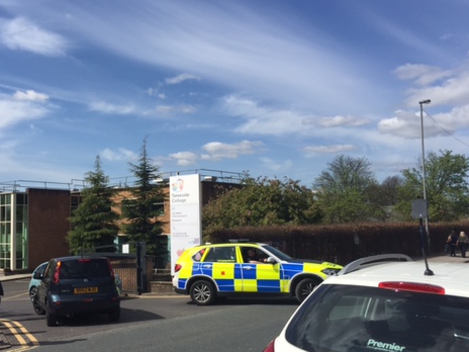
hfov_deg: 46.2
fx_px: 542
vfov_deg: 35.9
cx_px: 165
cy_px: 201
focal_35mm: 40
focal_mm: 4.15
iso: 32
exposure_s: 1/3300
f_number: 2.2
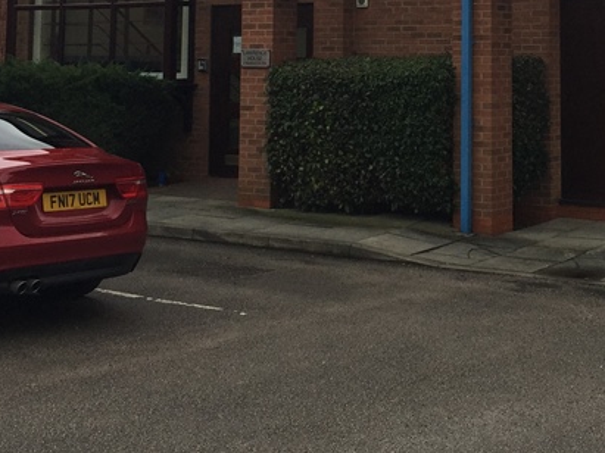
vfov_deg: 20.1
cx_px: 434
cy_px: -75
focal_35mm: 69
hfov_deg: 27.9
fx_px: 1206
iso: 32
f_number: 2.2
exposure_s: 1/319
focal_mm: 4.15
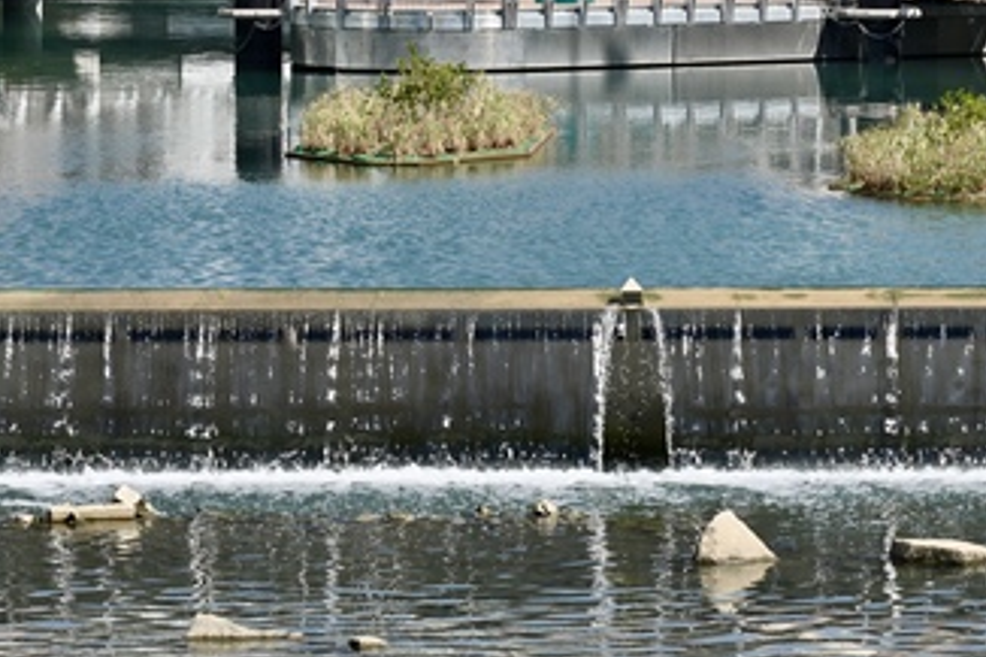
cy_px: 88
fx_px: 6050
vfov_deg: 6.2
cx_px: 738
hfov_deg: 9.3
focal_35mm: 221
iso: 125
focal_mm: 120
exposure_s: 1/500
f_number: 11
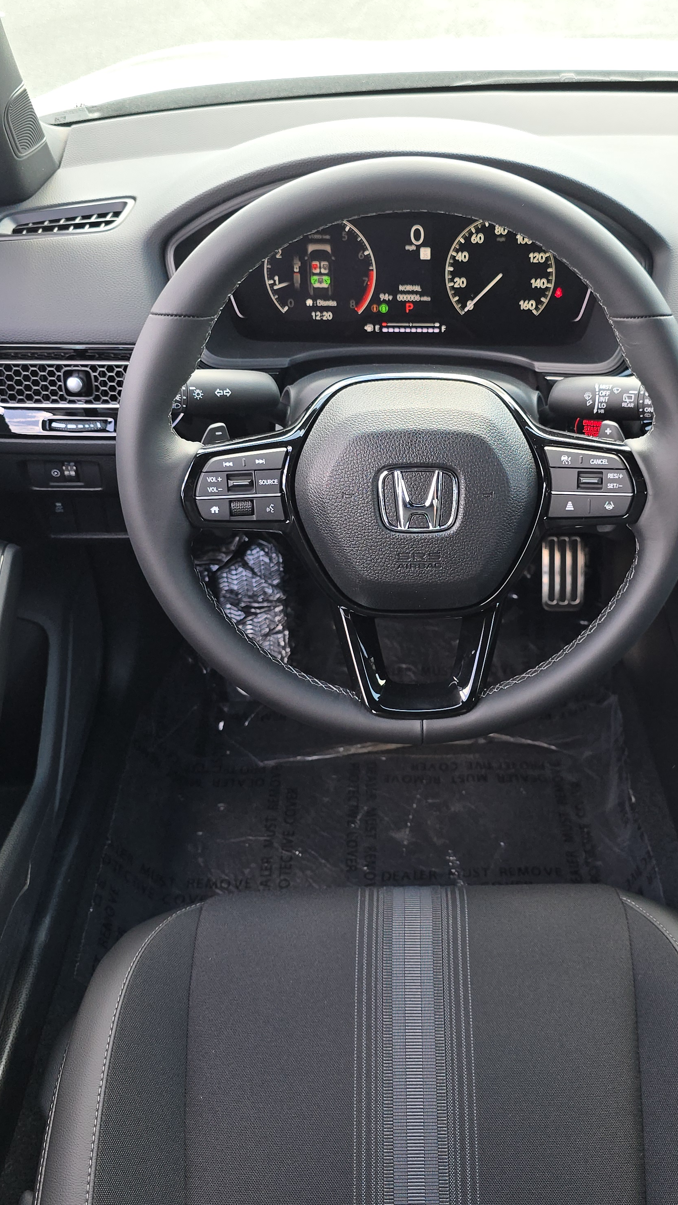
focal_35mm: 34
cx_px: 450
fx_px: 1087
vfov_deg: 58.0
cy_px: 601
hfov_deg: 34.3
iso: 80
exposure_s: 1/180
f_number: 1.7
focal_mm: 6.3
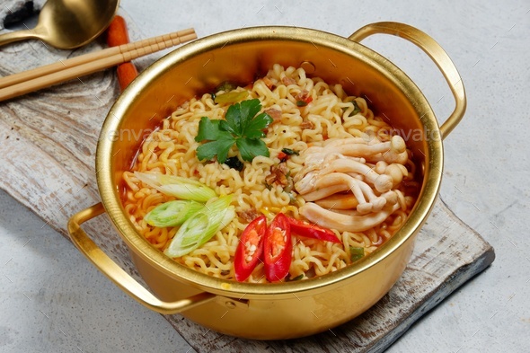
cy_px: 176
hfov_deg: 10.8
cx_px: 265
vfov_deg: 7.2
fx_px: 2811
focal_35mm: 191
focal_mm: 127.9
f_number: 9
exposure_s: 1/60
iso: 200
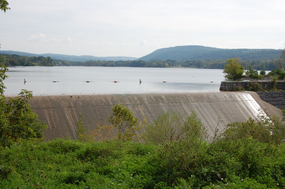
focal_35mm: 48
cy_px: 94
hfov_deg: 41.1
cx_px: 142
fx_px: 380
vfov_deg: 28.0
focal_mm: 32
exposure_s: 1/320
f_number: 9
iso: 200
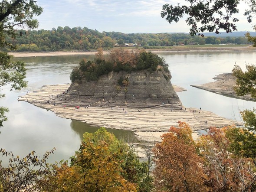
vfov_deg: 49.8
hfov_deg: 63.4
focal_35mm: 28
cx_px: 128
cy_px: 96
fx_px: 207
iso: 20
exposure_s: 1/1230
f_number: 1.8
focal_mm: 4
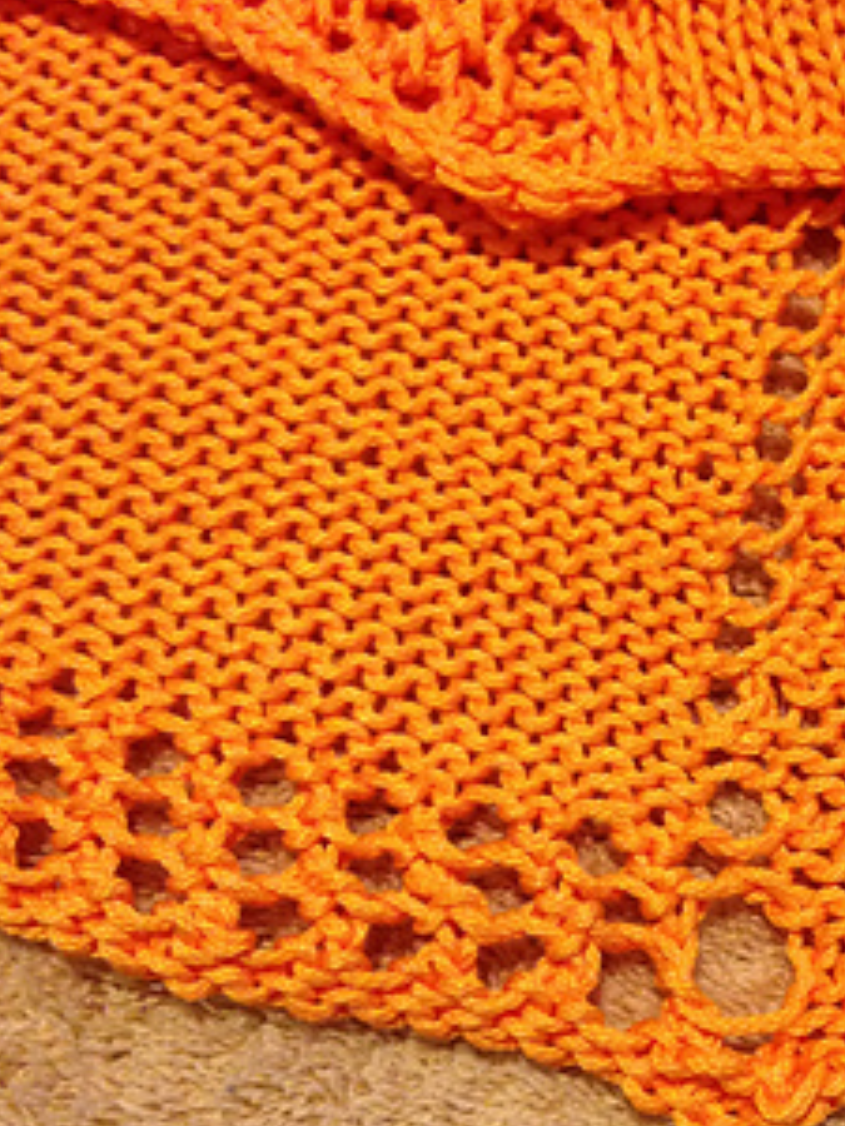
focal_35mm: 55
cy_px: 814
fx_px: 1790
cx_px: 678
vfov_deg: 34.4
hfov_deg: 26.1
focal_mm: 4.12
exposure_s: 1/20
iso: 320
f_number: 2.4
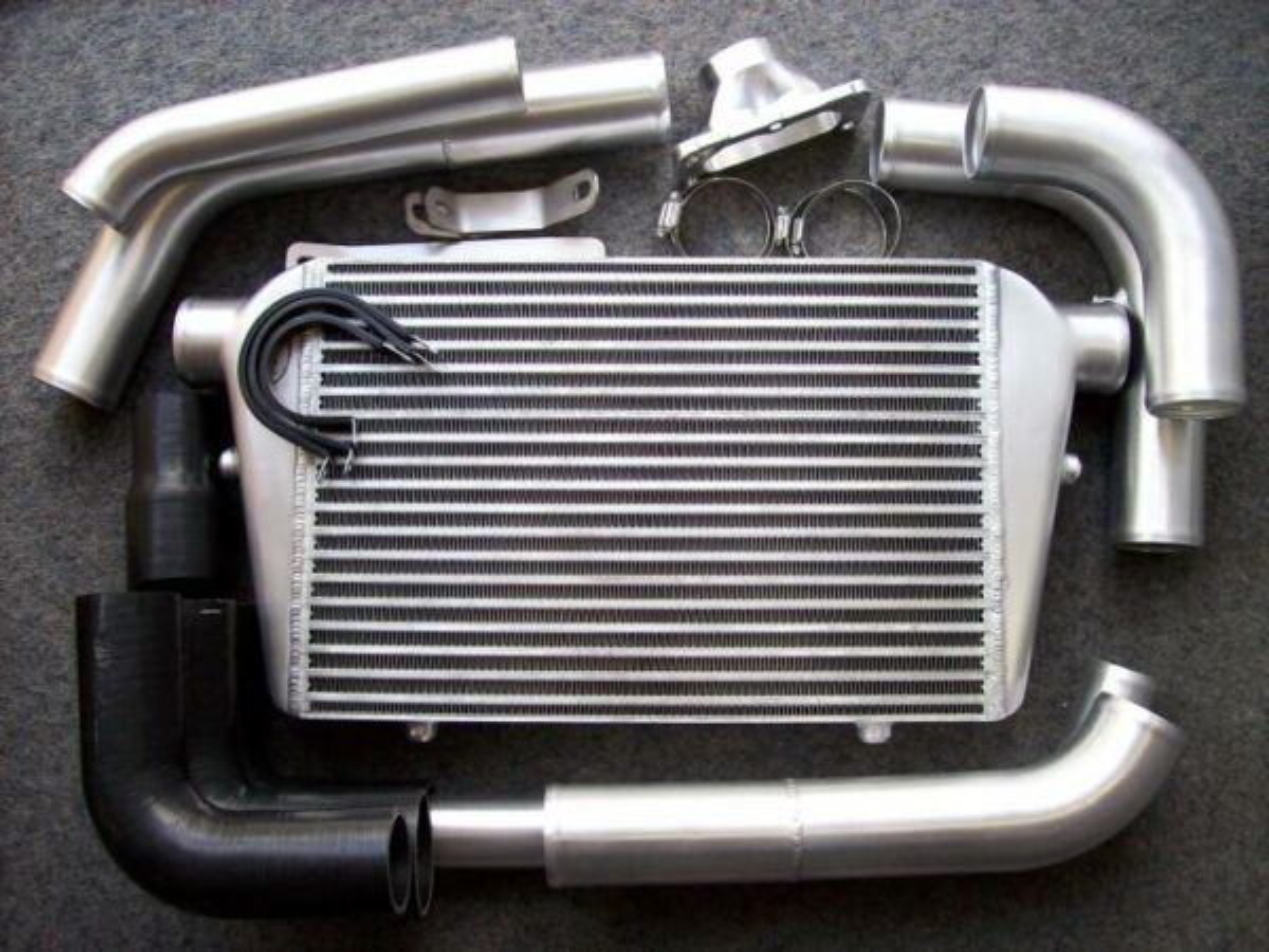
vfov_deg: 39.7
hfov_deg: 51.4
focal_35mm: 36
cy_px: 476
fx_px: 1320
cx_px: 634
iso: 80
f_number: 2.7
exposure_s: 1/109
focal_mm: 6
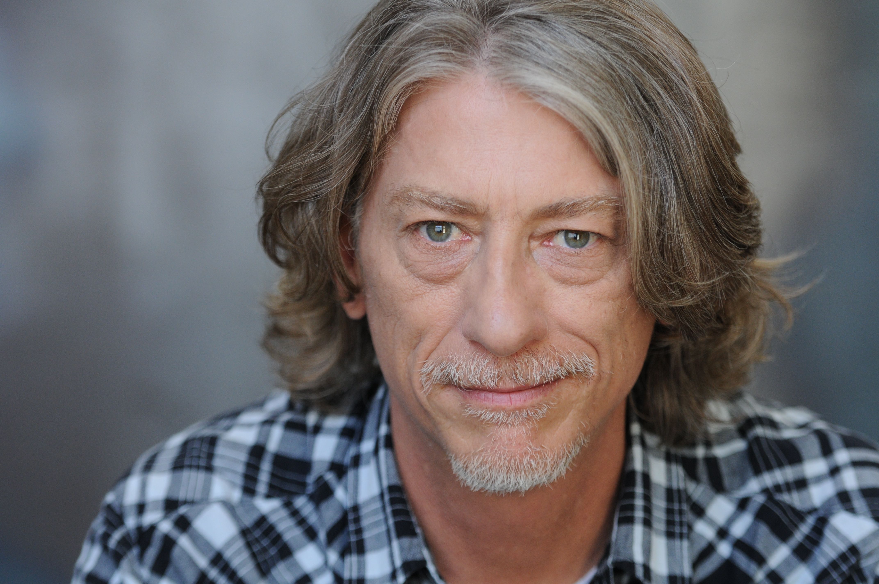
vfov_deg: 7.9
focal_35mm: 174
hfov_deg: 11.8
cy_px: 292
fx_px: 4243
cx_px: 440
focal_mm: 116
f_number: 2.8
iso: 500
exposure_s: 1/160
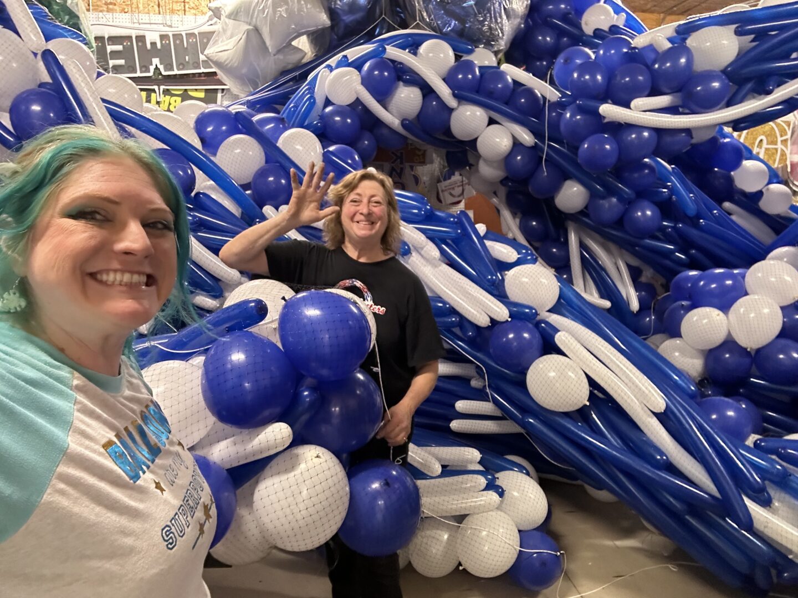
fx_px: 530
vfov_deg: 58.9
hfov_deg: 73.9
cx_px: 399
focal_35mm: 23
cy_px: 299
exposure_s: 1/30
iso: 320
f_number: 1.9
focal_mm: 2.69
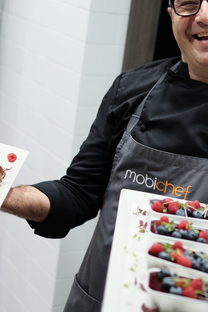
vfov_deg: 24.5
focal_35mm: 83
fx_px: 720
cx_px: 157
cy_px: 142
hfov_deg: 16.4
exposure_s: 1/150
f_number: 1.6
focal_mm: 35
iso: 400
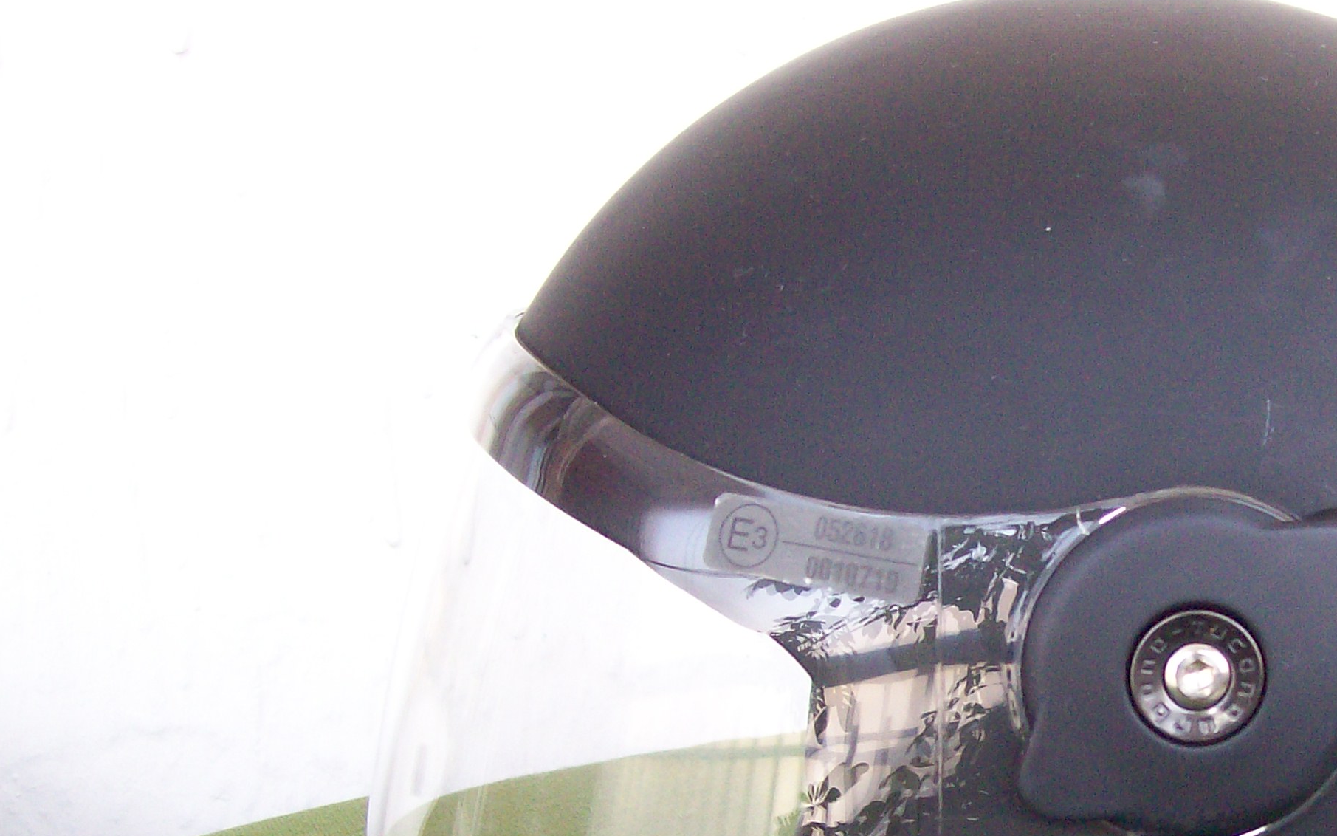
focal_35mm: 60
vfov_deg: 21.3
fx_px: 2186
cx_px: 990
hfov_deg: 33.4
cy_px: 706
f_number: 2.7
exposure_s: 1/67.3
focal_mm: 6
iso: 140
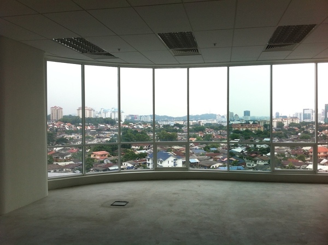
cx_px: 164
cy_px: 122
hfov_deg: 52.7
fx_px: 331
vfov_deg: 40.6
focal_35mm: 35
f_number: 2.8
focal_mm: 3.85
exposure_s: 1/197
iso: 80
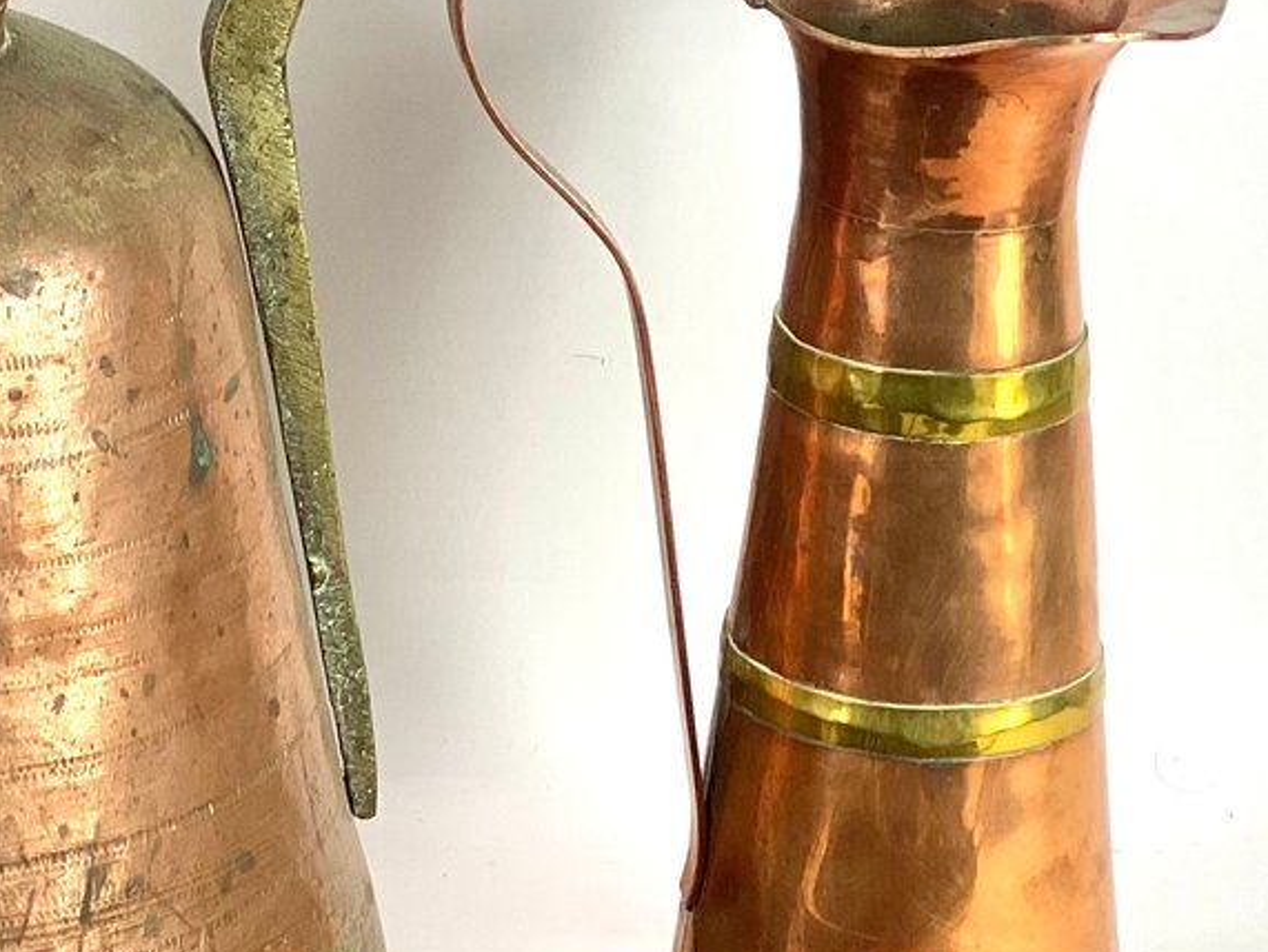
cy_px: 482
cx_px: -271
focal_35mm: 182
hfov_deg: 10.7
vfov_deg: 8.2
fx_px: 6671
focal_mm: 6
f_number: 2
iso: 25
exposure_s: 1/120
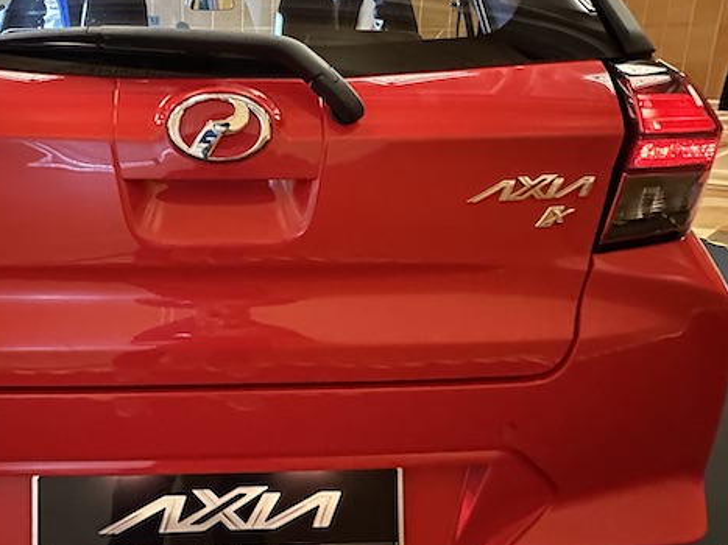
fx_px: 631
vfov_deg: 46.5
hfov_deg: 58.5
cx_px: 237
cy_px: 218
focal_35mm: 30
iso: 1000
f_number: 2.2
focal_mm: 2.22
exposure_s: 1/34
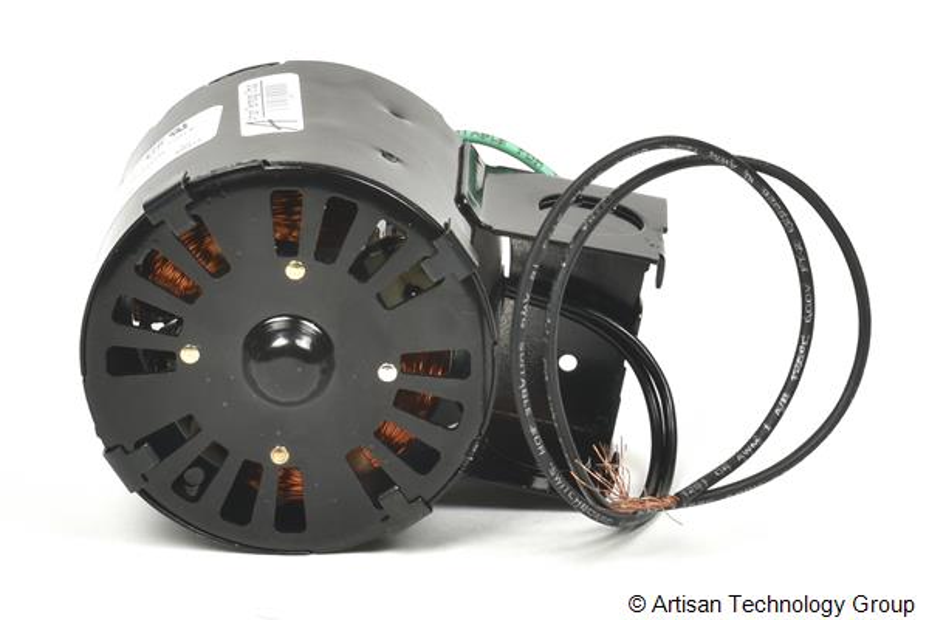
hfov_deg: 24.6
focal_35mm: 82
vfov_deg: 16.6
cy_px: 310
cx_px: 464
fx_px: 2129
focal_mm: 55
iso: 200
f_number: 13
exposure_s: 1/200
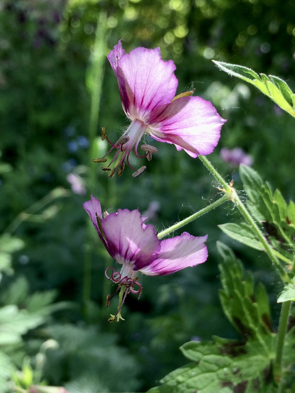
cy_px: 196
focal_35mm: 29
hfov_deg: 48.2
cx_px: 148
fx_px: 330
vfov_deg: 61.7
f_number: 2.2
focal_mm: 4.15
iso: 32
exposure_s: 1/107
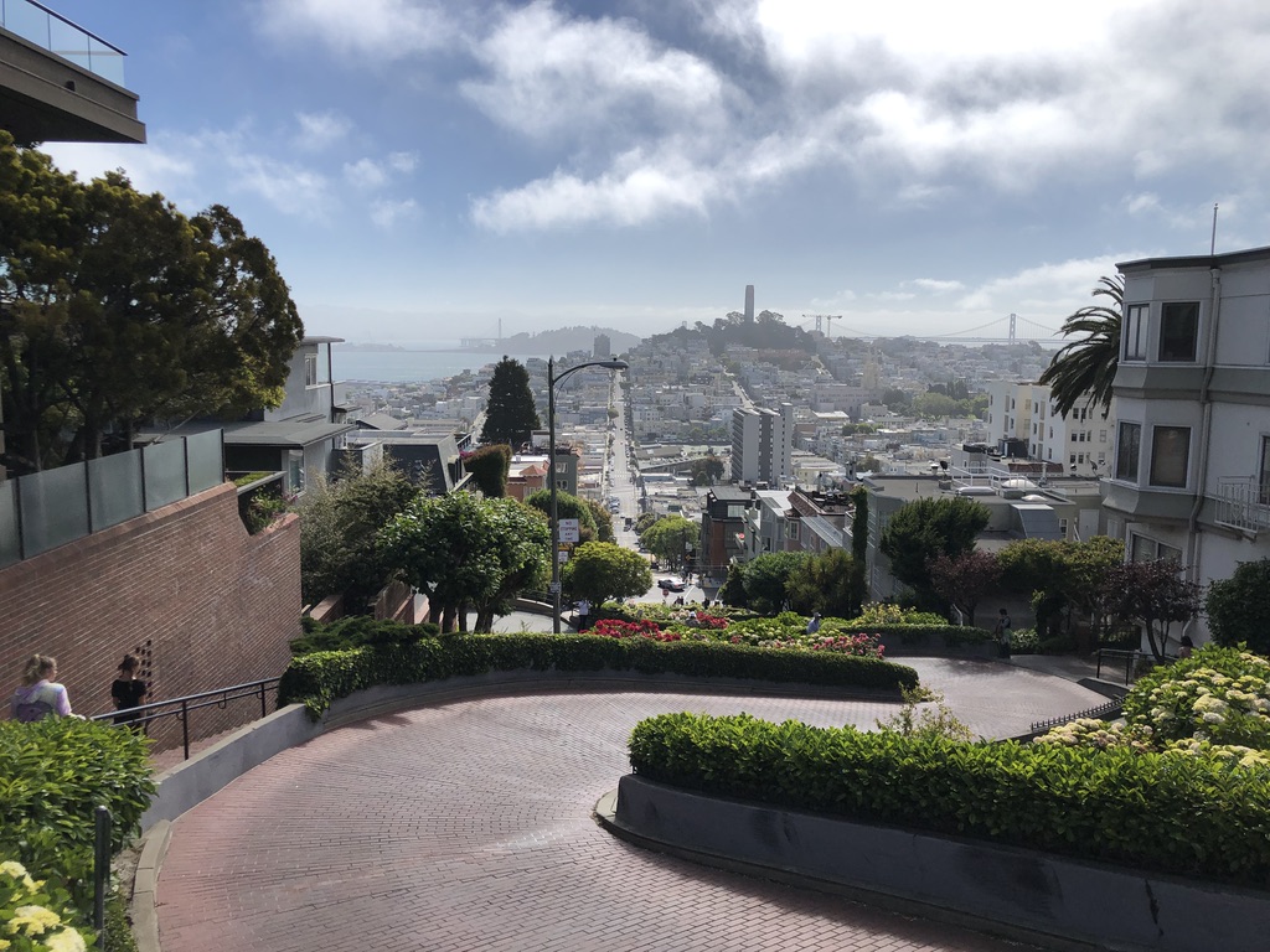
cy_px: 476
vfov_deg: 49.7
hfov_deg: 63.4
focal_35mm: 28
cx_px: 635
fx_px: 1027
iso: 20
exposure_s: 1/3690
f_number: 1.8
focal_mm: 4
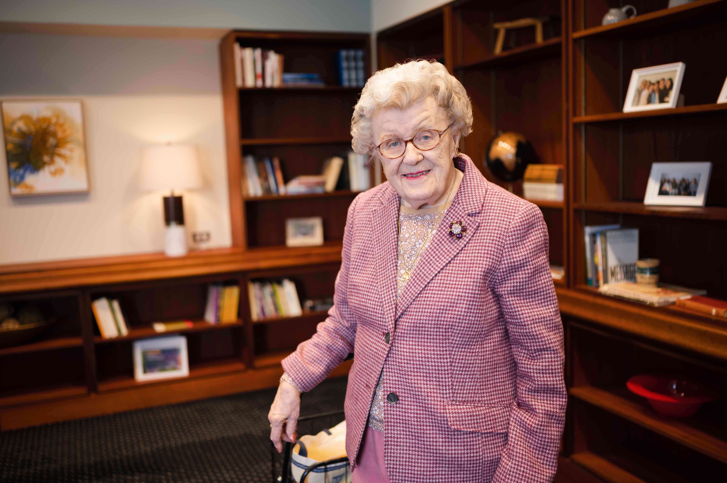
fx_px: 706
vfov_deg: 37.8
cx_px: 364
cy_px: 242
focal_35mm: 35
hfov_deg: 54.5
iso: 400
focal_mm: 35
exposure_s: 1/125
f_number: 1.8
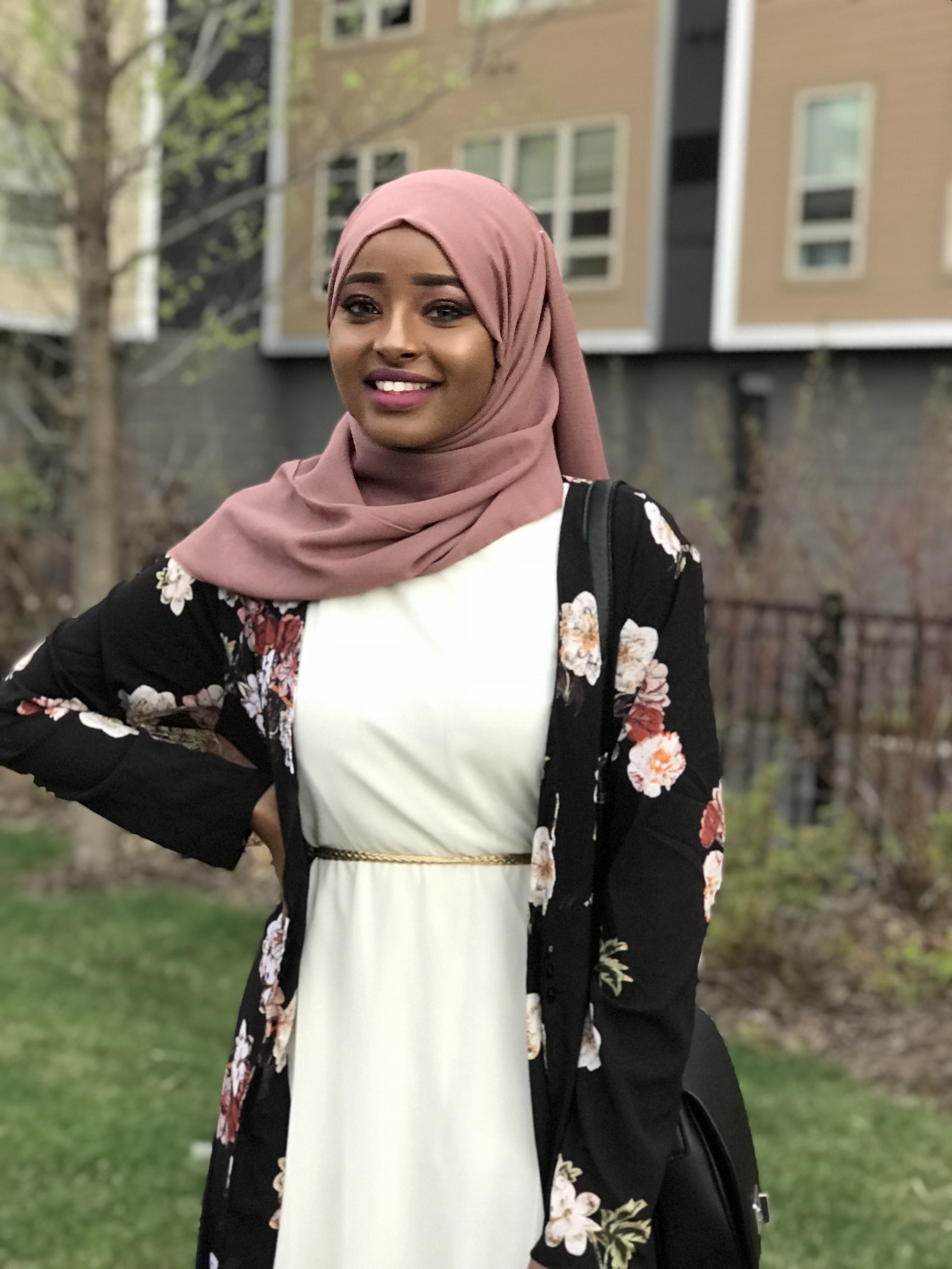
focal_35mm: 57
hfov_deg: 25.7
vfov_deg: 33.8
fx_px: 2090
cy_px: 634
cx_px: 476
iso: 200
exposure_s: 1/60
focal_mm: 6.6
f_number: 2.8
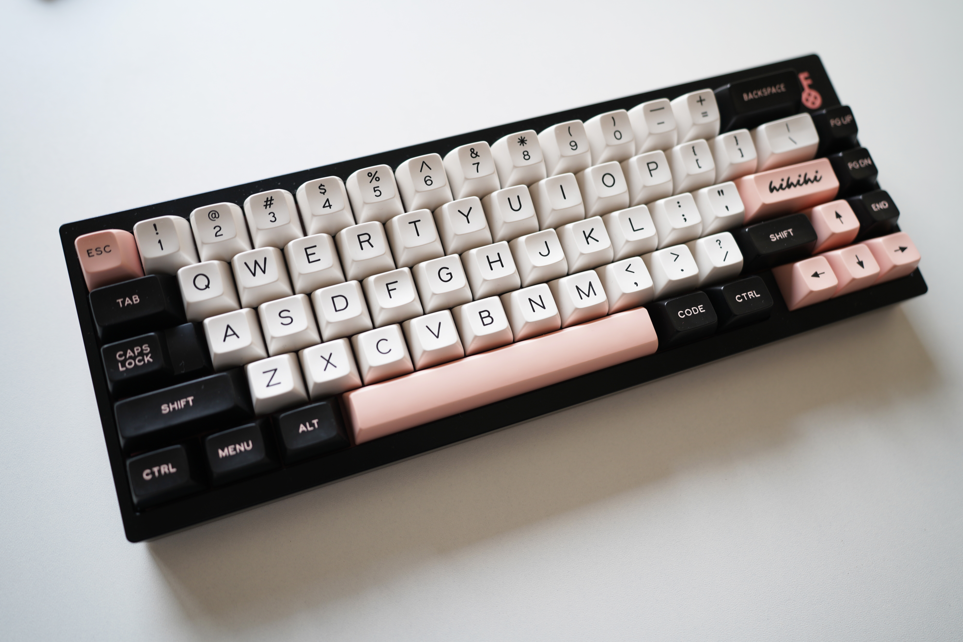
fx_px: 803
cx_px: 482
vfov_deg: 43.6
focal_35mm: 30
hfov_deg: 61.9
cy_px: 321
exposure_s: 1/30
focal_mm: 30
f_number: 2.8
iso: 200
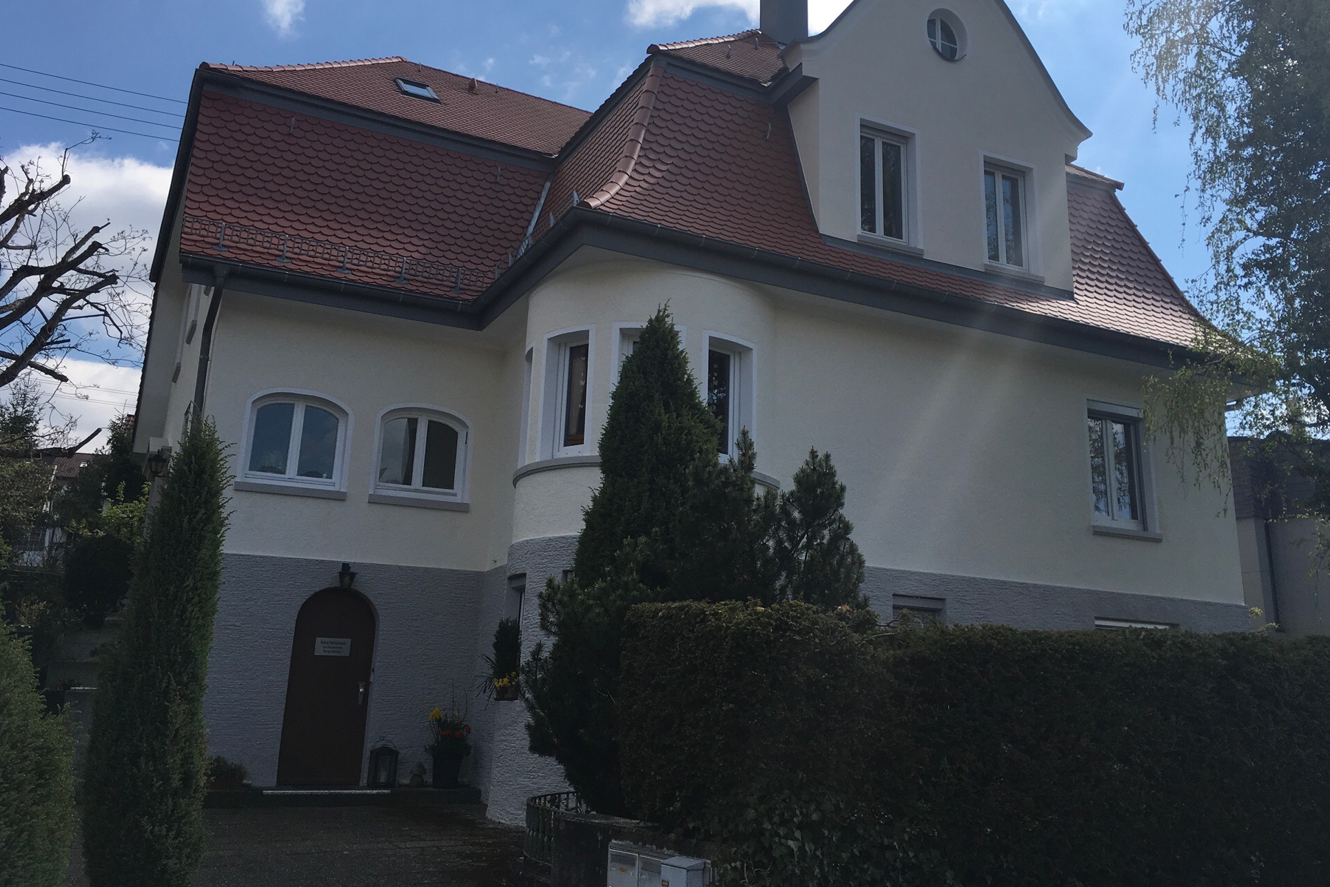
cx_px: 691
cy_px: 383
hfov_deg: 58.7
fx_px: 1182
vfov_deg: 41.0
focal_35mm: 32
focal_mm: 4.15
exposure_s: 1/1832
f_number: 2.2
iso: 25
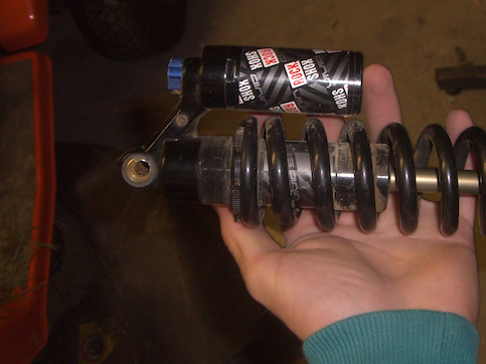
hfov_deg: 30.3
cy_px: 143
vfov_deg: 23.2
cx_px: 354
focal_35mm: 63
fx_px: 884
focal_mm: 6.2
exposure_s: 1/30
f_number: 2.7
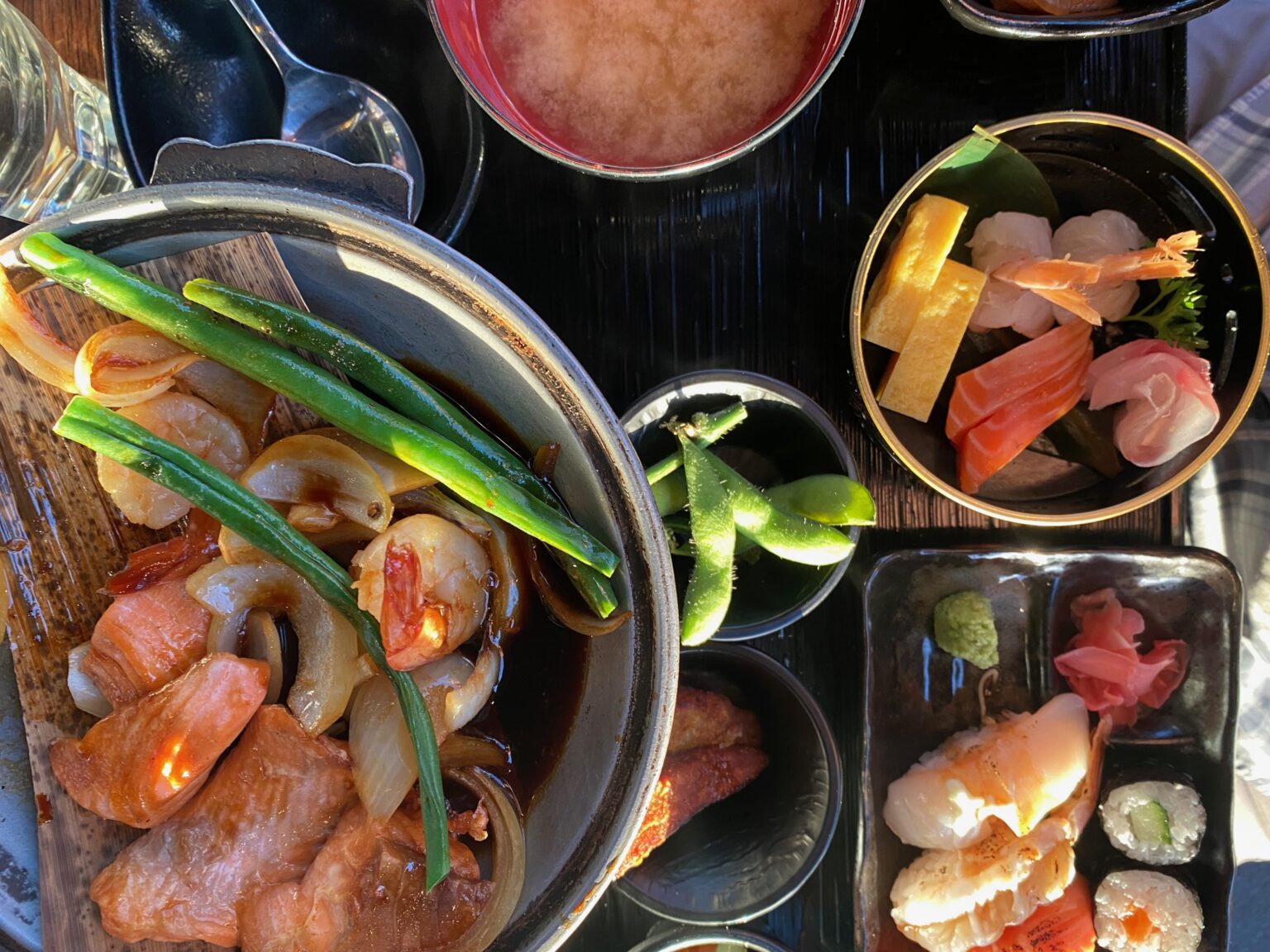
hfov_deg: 67.3
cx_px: 635
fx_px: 954
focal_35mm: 26
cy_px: 476
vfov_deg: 53.1
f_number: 1.8
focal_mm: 4.25
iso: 100
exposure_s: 1/50
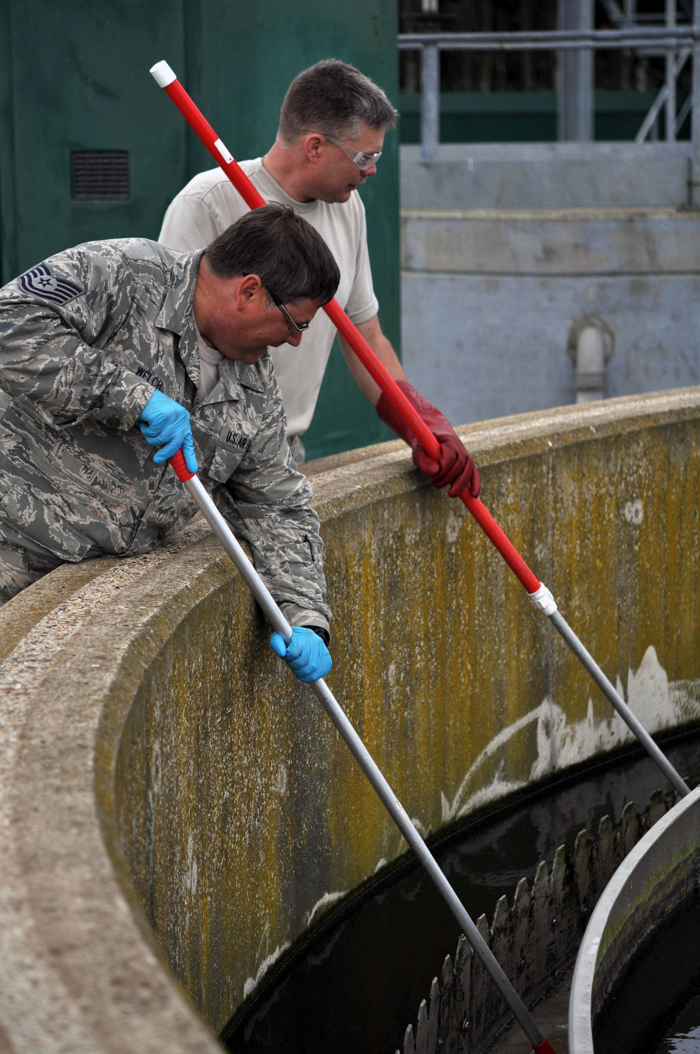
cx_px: 350
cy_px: 527
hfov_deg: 15.2
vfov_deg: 22.6
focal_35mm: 90
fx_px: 2632
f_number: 2.8
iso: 200
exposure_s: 1/2500
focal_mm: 60
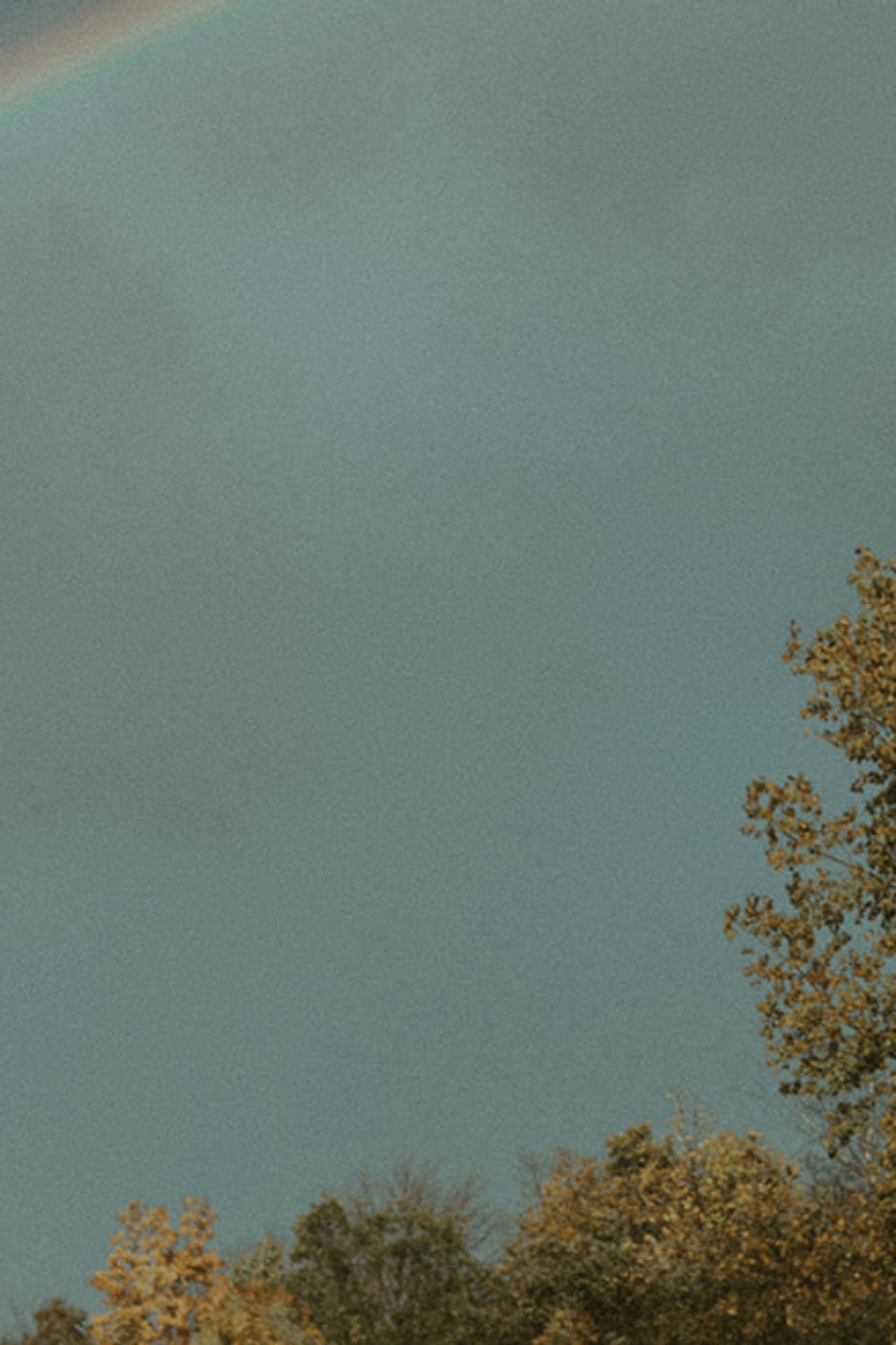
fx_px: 3175
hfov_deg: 15.8
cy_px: 574
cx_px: 842
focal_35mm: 85
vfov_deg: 23.9
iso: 320
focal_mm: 35
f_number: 4.5
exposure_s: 1/640
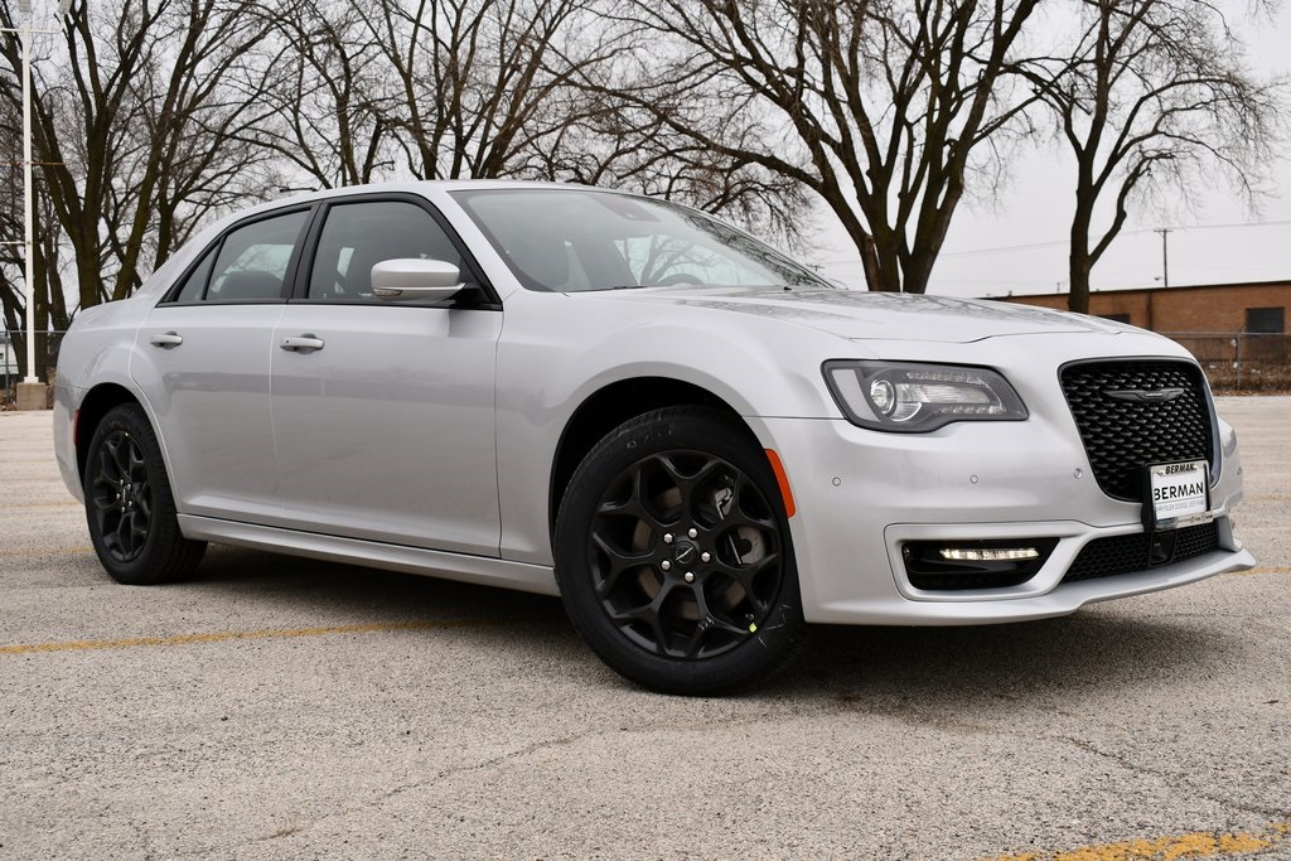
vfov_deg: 33.4
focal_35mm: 40
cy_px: 430
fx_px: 1435
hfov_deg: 48.5
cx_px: 646
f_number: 5.6
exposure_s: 1/250
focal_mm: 27
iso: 220
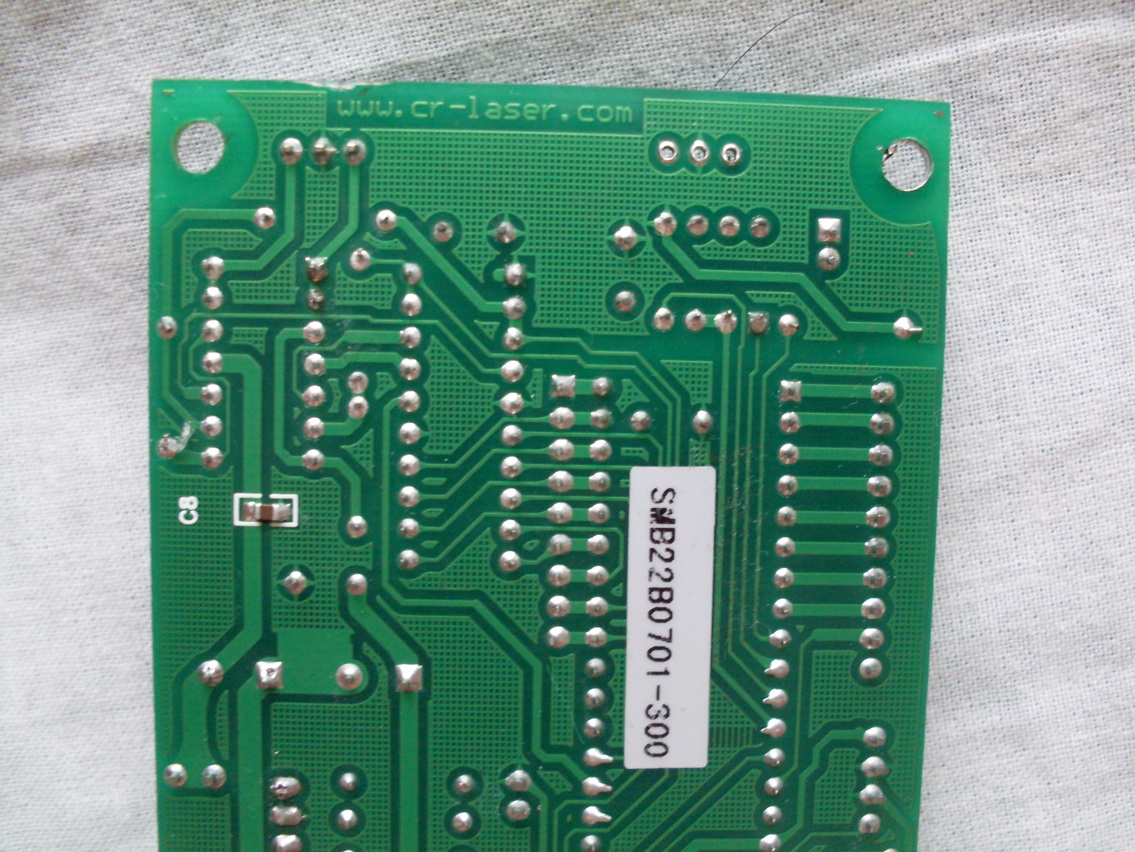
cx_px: 568
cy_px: 426
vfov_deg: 37.7
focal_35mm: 38
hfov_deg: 49.0
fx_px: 1246
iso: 200
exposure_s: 1/45
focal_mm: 6.3
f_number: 2.8
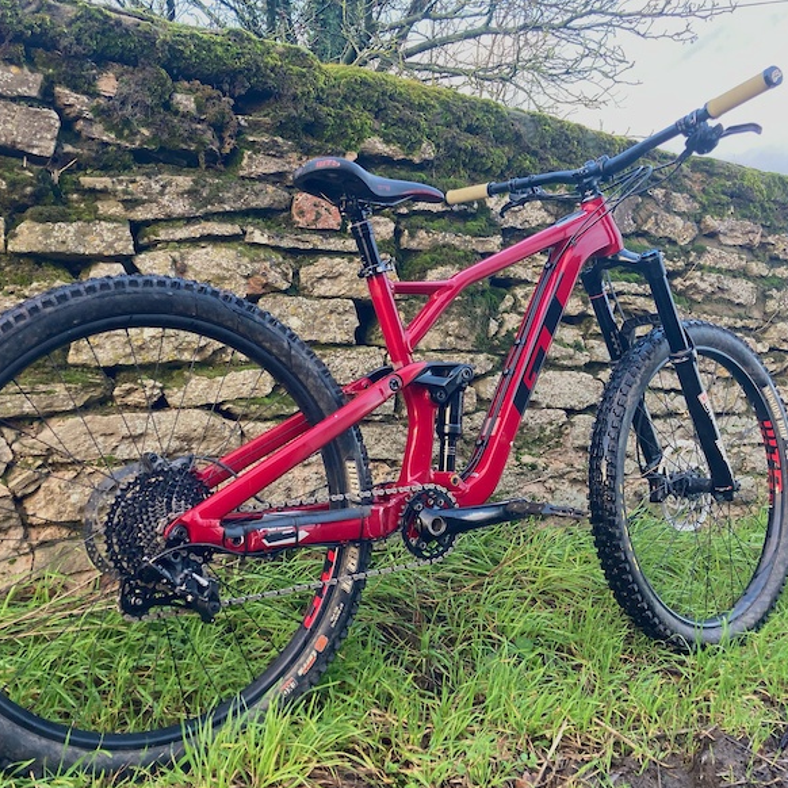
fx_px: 876
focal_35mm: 34
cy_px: 405
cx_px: 375
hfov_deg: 48.4
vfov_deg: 48.4
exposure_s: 1/111
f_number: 1.8
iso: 80
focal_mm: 3.99
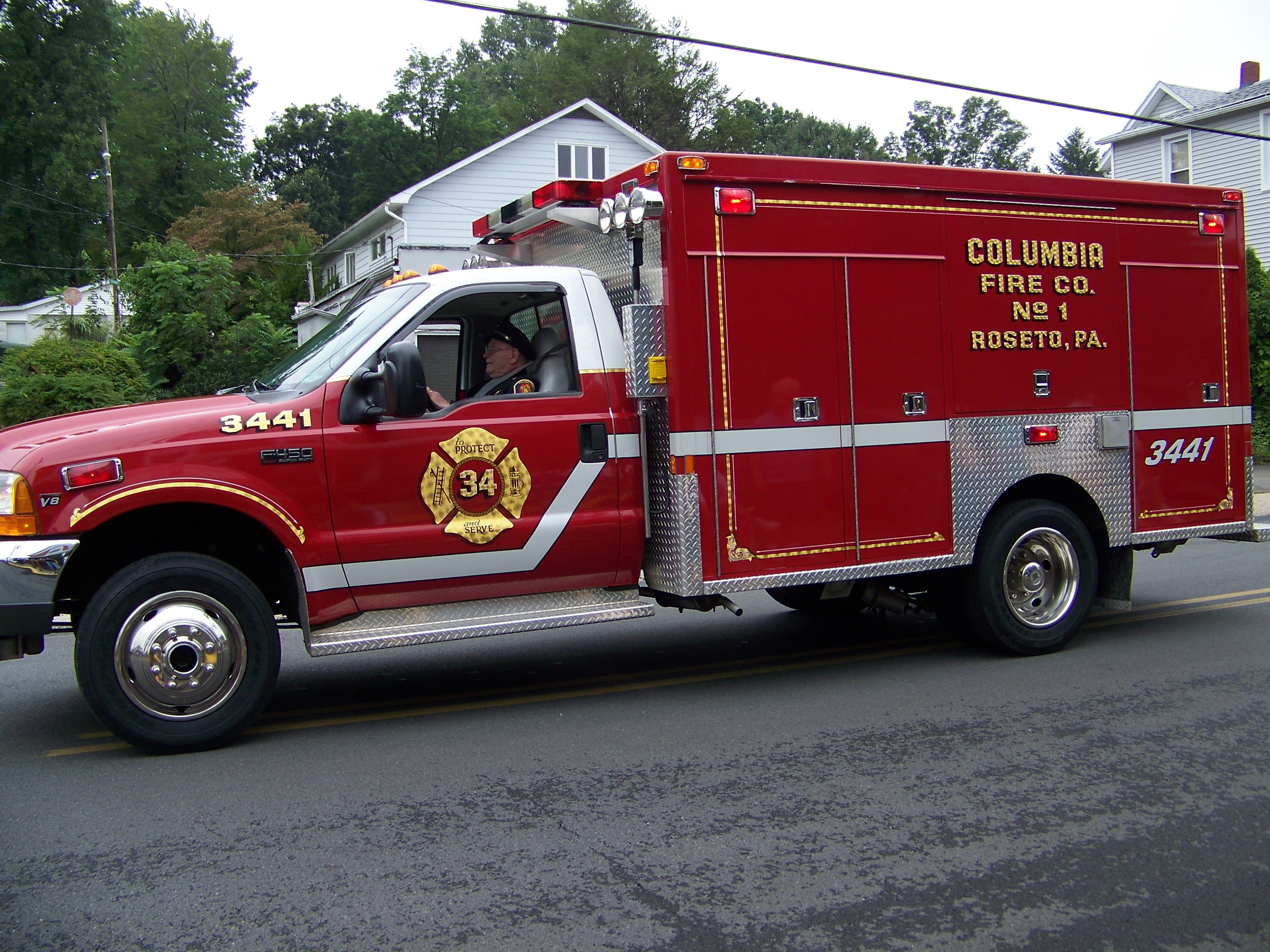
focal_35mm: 36
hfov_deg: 51.4
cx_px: 635
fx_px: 1321
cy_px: 476
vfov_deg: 39.7
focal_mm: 5.85
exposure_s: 1/320
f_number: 2.8
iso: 64
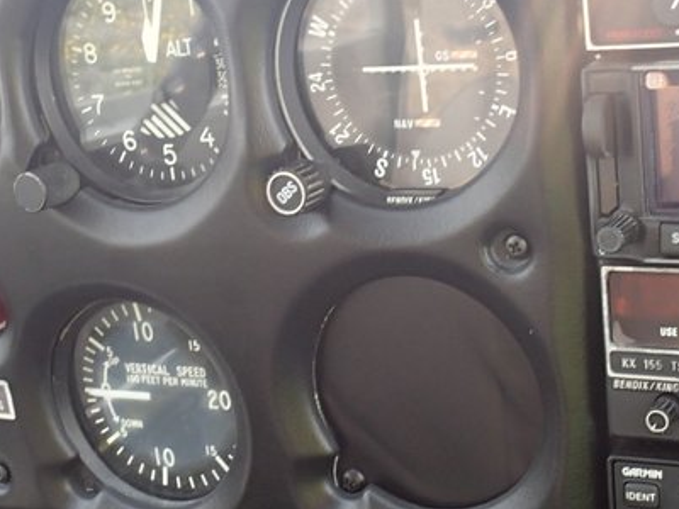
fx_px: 1471
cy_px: 324
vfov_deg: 19.6
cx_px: 338
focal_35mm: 75
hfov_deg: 26.0
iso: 100
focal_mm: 4.5
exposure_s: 1/80
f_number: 2.8
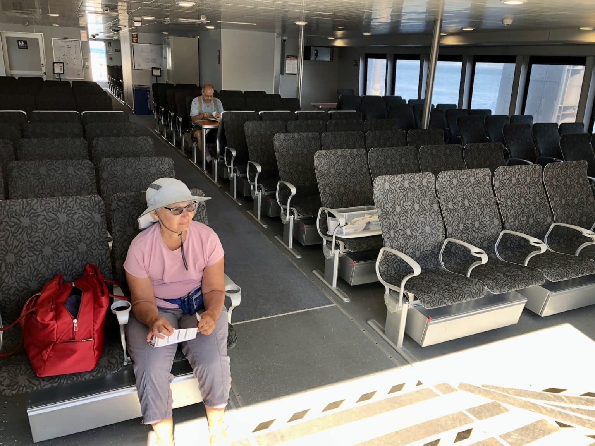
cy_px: 223
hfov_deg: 63.4
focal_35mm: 28
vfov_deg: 49.7
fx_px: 481
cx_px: 298
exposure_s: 1/120
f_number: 1.8
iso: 50
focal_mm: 3.99
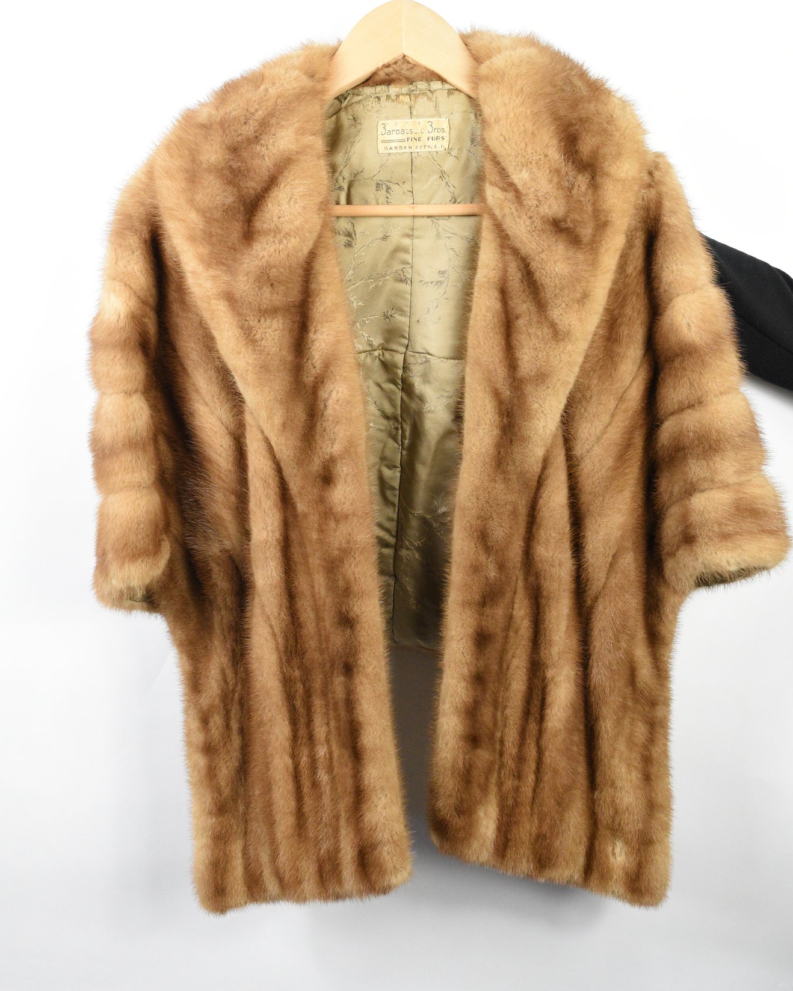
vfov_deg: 44.7
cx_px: 394
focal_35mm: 41
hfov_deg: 36.5
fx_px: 1203
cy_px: 429
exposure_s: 1/80
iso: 2000
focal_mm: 24
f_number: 8
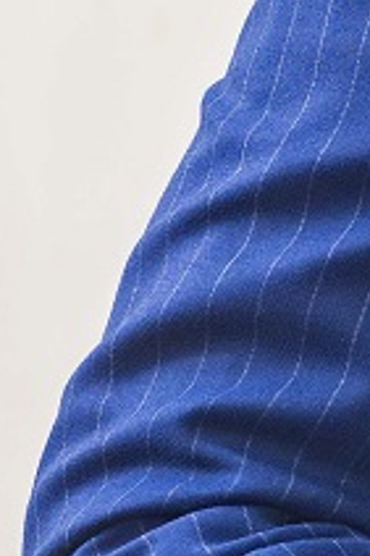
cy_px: 173
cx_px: 817
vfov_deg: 6.1
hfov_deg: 4.0
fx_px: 5219
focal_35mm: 338
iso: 320
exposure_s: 1/400
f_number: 4
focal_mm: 50
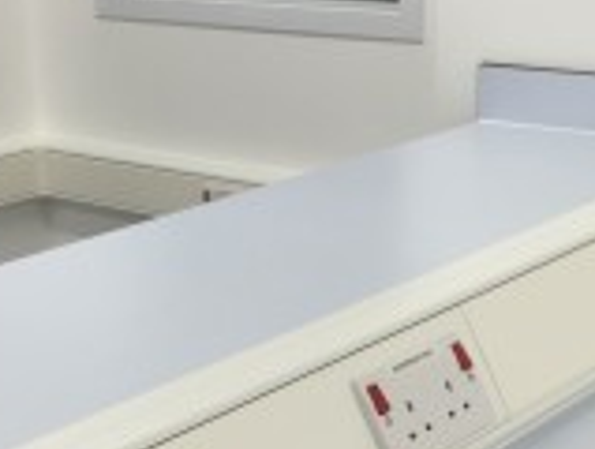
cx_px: 307
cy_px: 367
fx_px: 1413
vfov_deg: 17.9
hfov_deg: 23.8
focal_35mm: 82
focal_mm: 4.15
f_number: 2.2
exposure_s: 1/100
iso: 32
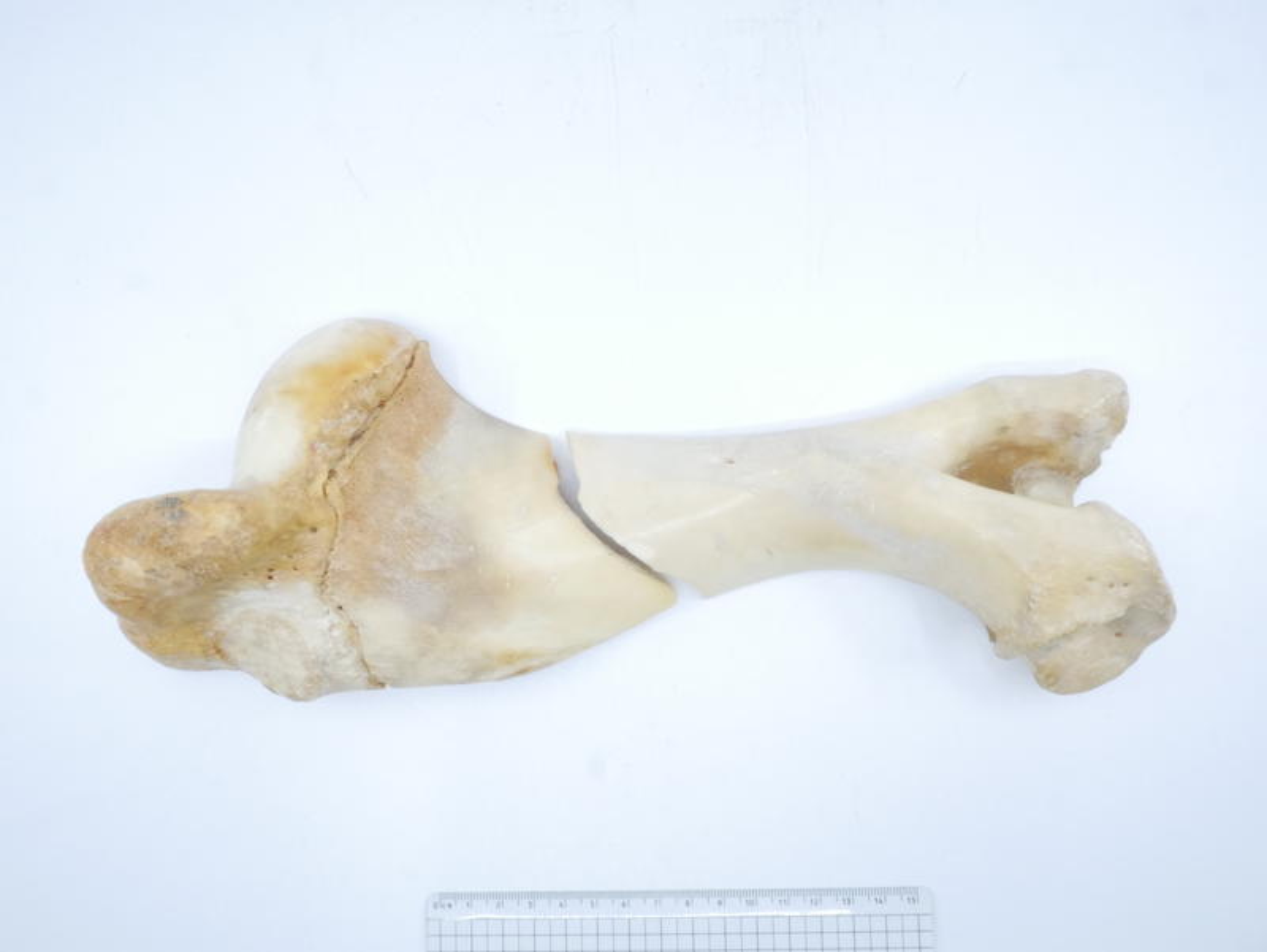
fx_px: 879
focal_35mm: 24
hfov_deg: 71.6
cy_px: 476
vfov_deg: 56.9
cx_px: 634
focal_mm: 12
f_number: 22
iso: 2500
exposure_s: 1/60
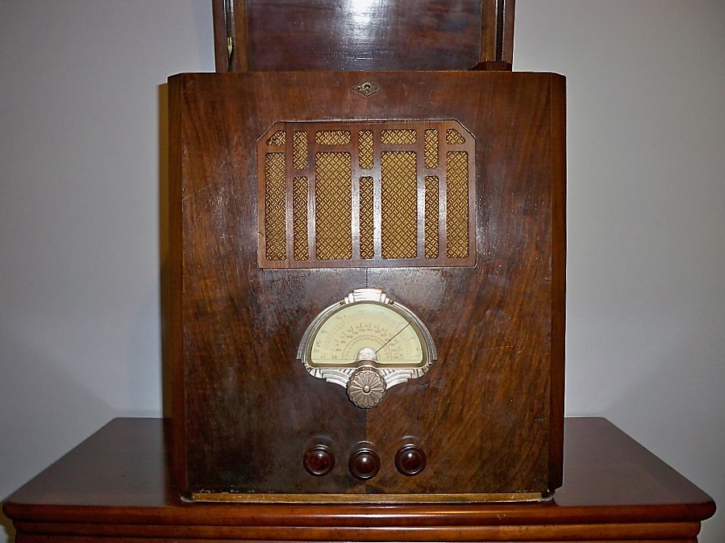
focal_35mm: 35
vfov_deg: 40.7
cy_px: 272
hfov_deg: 52.7
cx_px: 362
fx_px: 733
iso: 200
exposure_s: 1/30
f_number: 3.1
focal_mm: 6.3
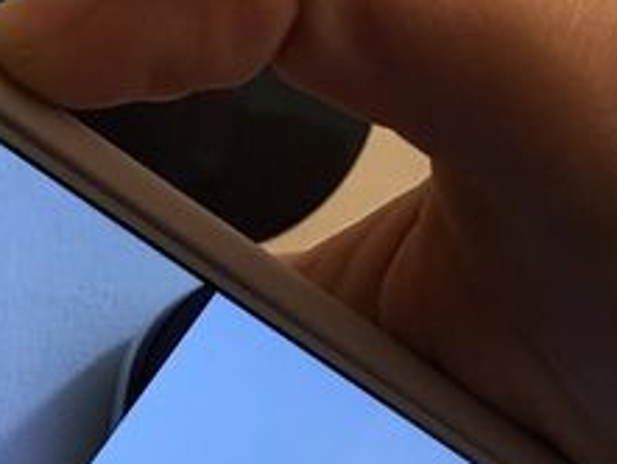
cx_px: -491
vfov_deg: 11.4
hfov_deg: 13.8
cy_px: 562
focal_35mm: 127
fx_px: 2265
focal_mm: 4.15
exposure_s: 1/15
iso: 50
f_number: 2.2
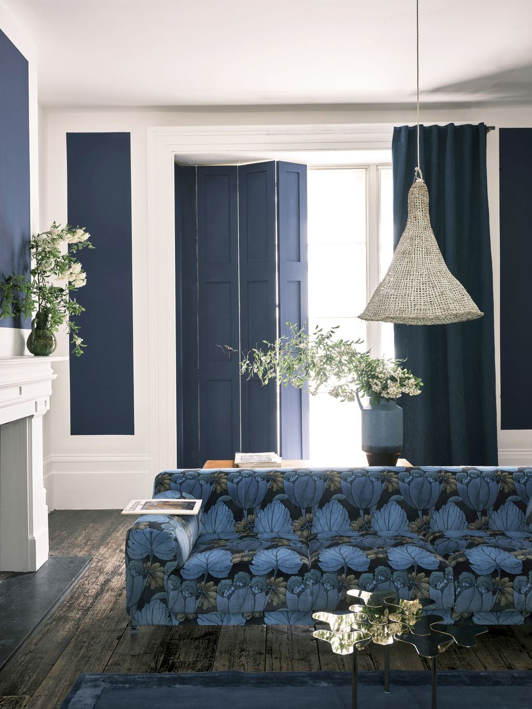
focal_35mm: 33
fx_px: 676
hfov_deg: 43.0
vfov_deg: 55.3
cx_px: 266
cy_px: 354
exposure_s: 1/1.69
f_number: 7.1
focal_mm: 41.1
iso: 100
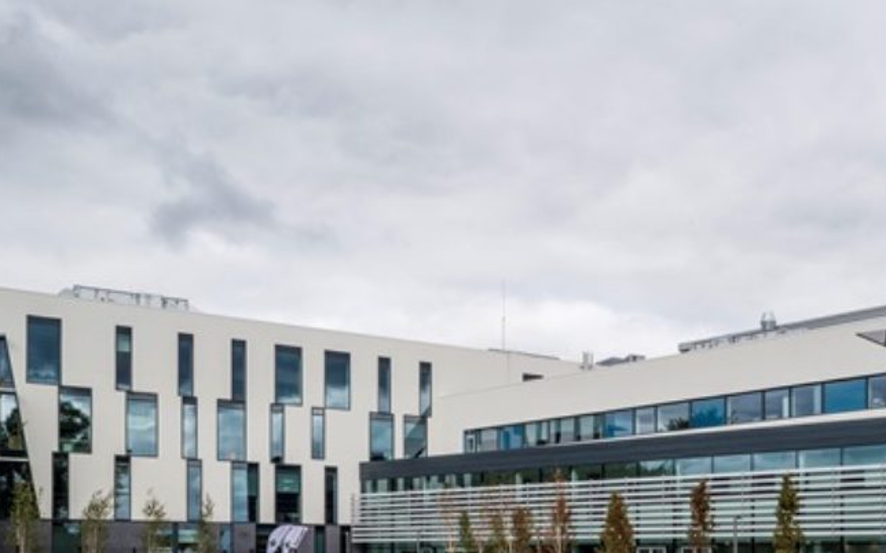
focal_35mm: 38
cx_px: 604
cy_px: 390
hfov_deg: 50.5
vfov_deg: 33.1
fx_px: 917
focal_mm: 24
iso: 100
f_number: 16
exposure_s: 1/40
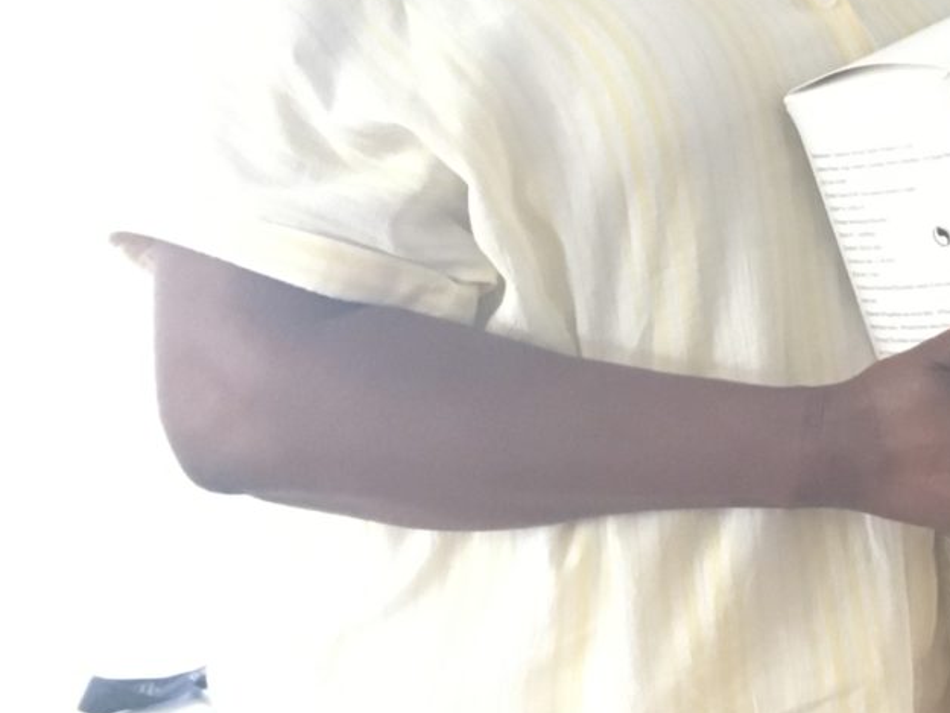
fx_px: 2608
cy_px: -96
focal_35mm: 95
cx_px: 1531
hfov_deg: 17.9
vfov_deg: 15.1
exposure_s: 1/30
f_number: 2.2
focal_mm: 4.15
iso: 160
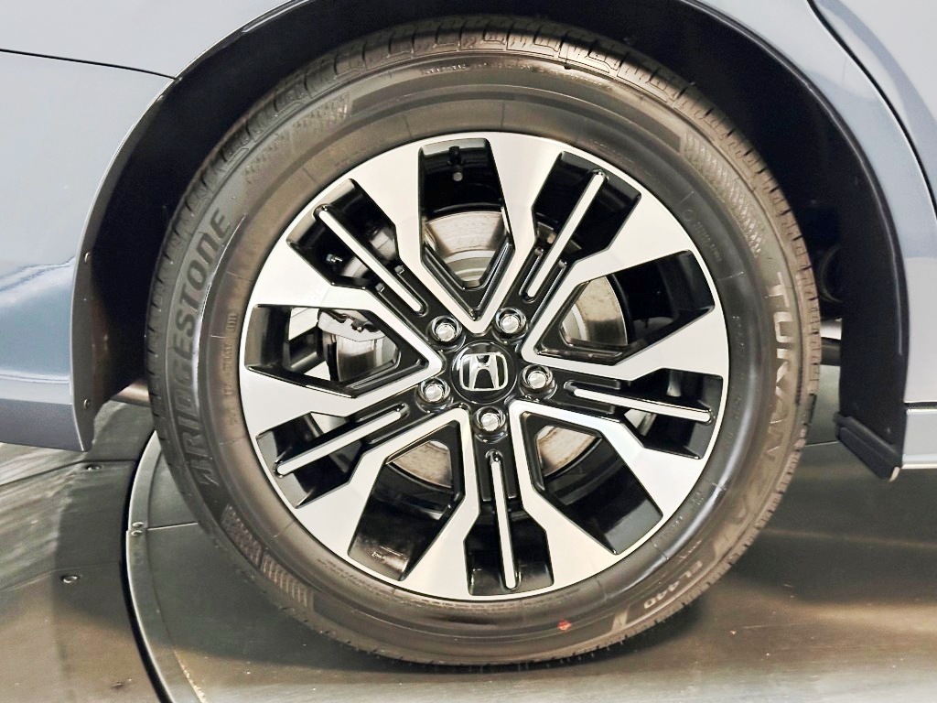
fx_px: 1299
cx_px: 468
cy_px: 352
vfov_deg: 30.3
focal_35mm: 48
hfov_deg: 39.7
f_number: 1.78
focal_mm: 6.86
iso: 500
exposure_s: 1/30
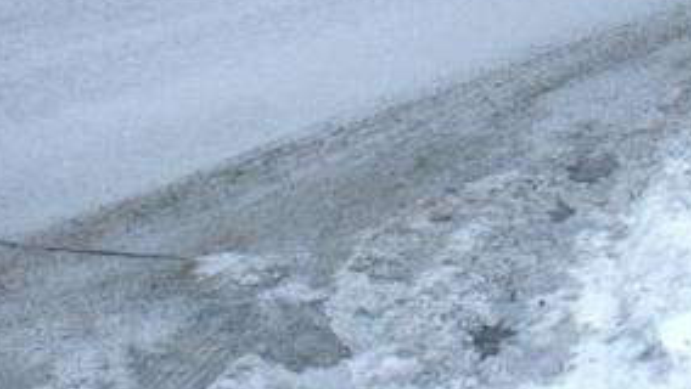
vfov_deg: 8.0
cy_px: -261
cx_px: 608
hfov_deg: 14.5
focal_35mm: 147
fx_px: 2694
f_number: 4.5
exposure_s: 1/50
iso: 100
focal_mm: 26
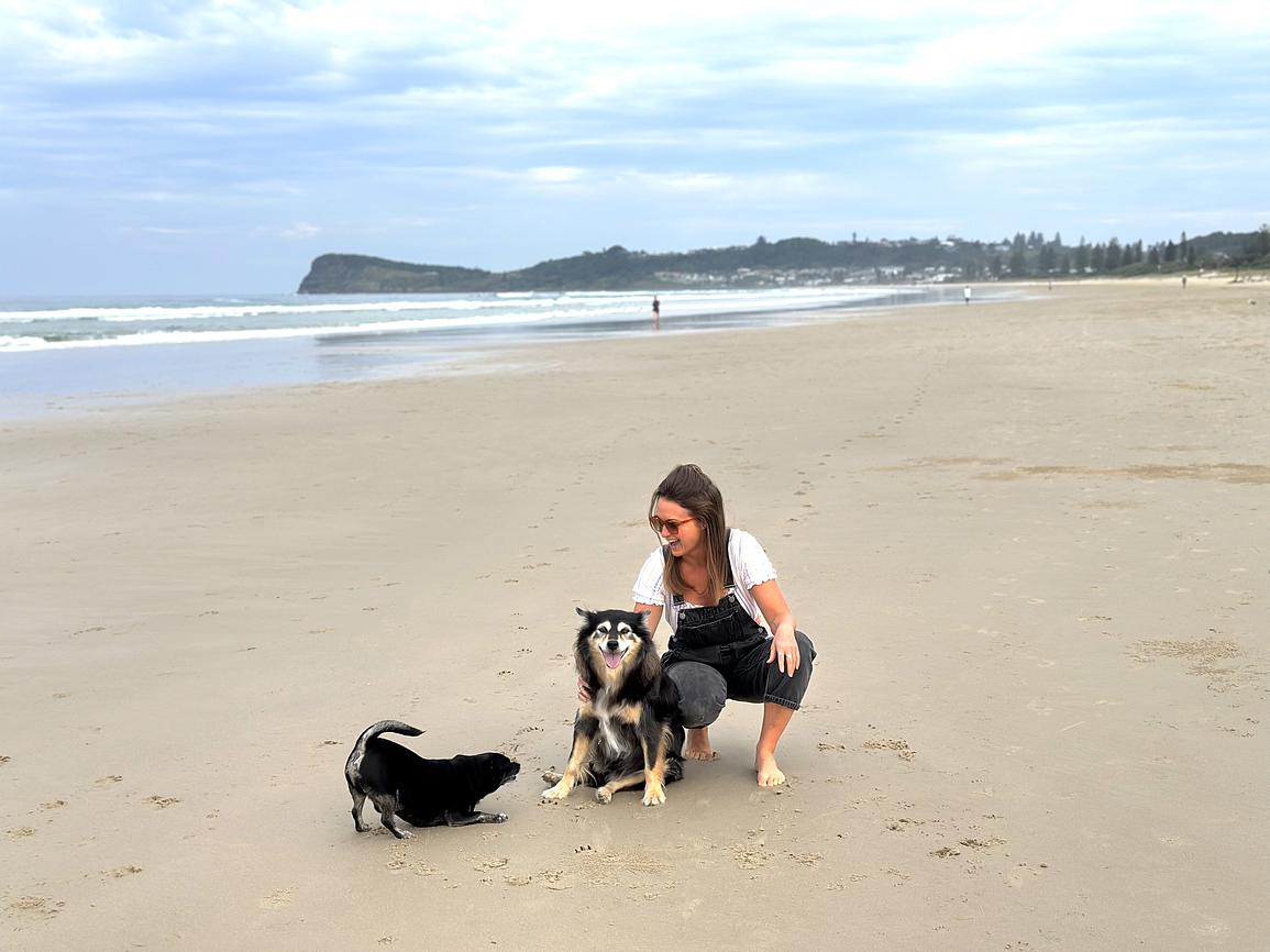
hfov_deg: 39.7
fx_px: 1761
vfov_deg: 30.3
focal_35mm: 48
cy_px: 476
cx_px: 635
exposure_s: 1/3155
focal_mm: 6.86
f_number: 1.78
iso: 80
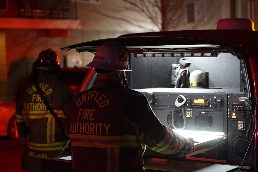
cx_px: 129
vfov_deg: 17.1
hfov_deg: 25.3
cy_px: 86
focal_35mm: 80
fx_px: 574
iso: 5000
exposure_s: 1/160
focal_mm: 80
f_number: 2.8
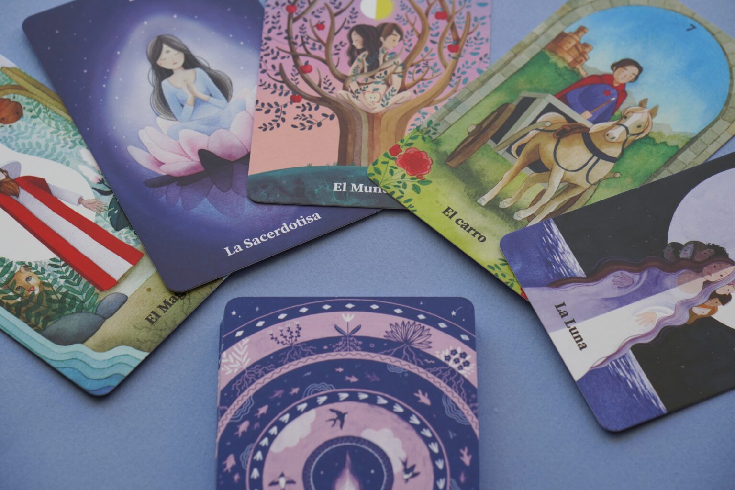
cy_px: 245
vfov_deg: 13.0
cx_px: 368
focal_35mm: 105
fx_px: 2144
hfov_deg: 19.5
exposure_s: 1/50
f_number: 5.6
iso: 100
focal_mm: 70
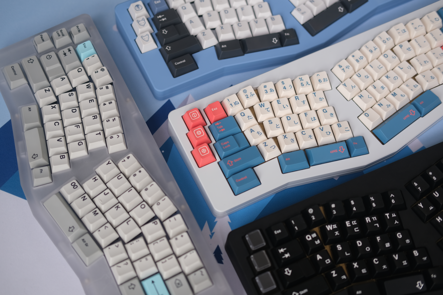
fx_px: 652
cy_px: 148
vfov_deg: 25.5
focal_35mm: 53
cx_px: 222
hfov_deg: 37.5
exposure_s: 1/70
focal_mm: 35
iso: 160
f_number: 2
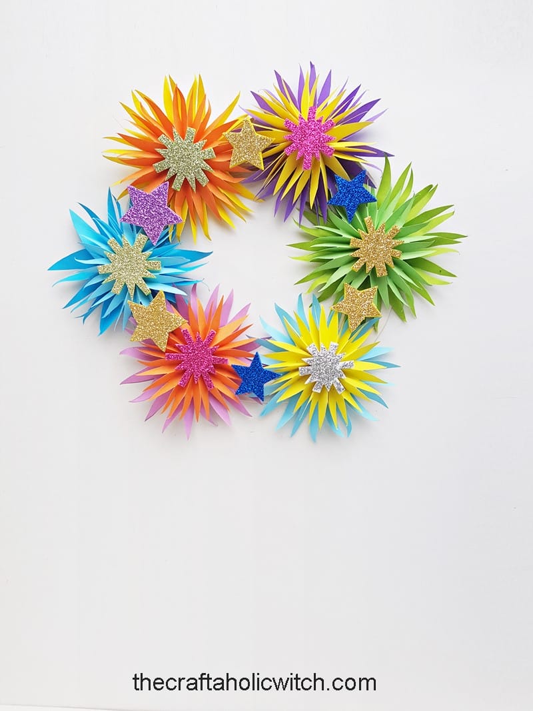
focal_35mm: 26
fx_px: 534
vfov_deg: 67.3
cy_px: 356
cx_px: 266
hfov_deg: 53.1
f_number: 1.7
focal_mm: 4.3
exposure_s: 1/286
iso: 40
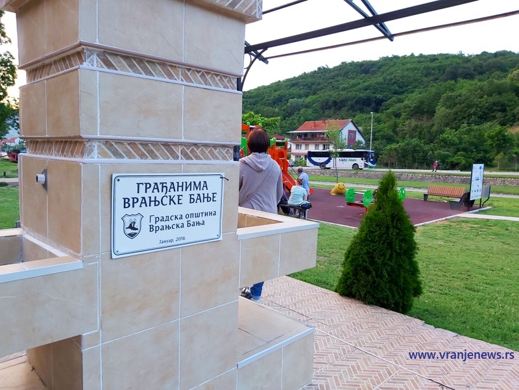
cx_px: 260
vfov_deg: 53.1
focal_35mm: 26
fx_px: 390
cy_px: 195
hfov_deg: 67.3
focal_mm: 3.92
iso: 64
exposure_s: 1/131
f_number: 1.7
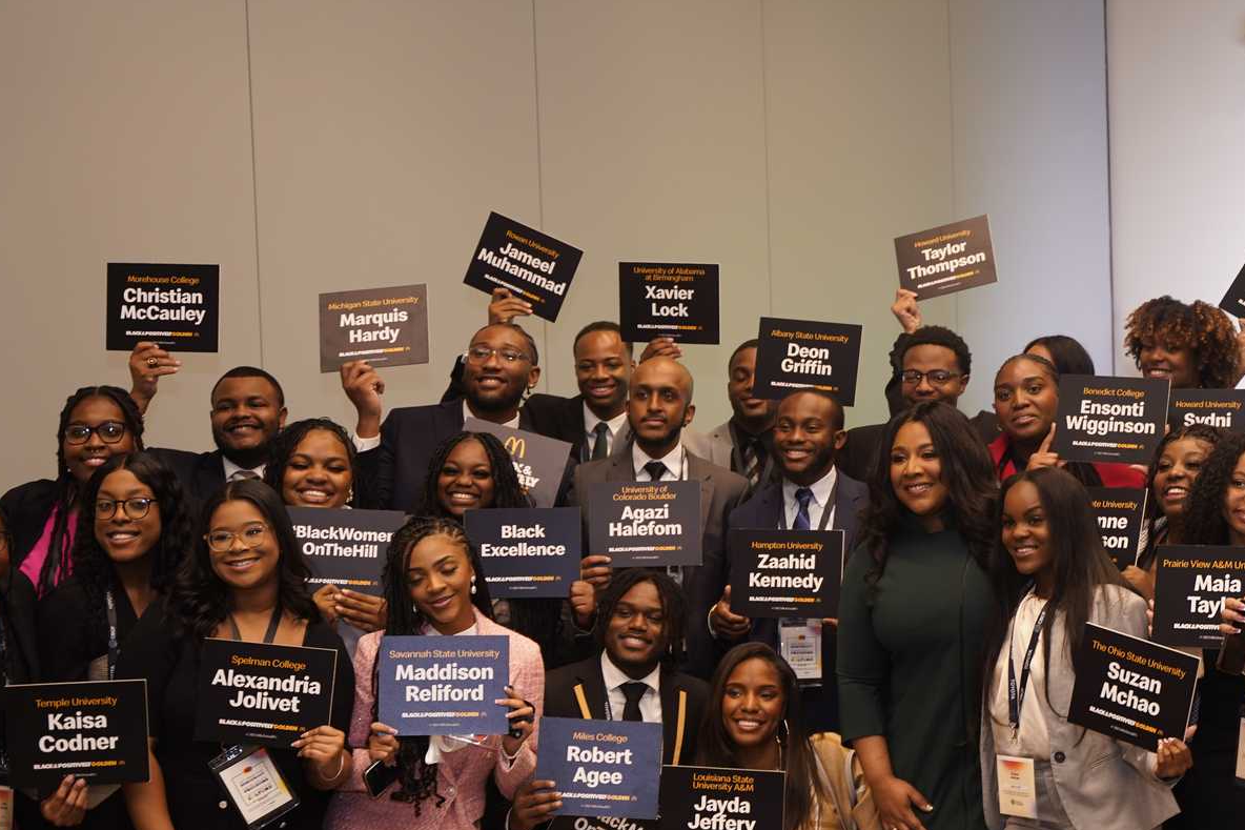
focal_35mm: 73
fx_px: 2524
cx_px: 853
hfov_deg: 27.5
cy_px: 458
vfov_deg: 18.7
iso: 800
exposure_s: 1/100
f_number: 2.8
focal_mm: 48
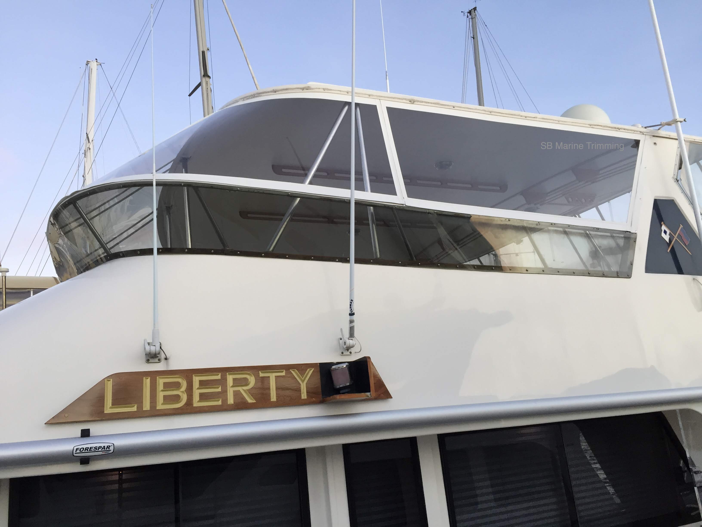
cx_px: 351
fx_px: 588
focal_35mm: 29
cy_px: 264
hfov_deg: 61.7
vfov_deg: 48.2
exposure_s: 1/33
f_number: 2.2
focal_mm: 4.15
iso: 32
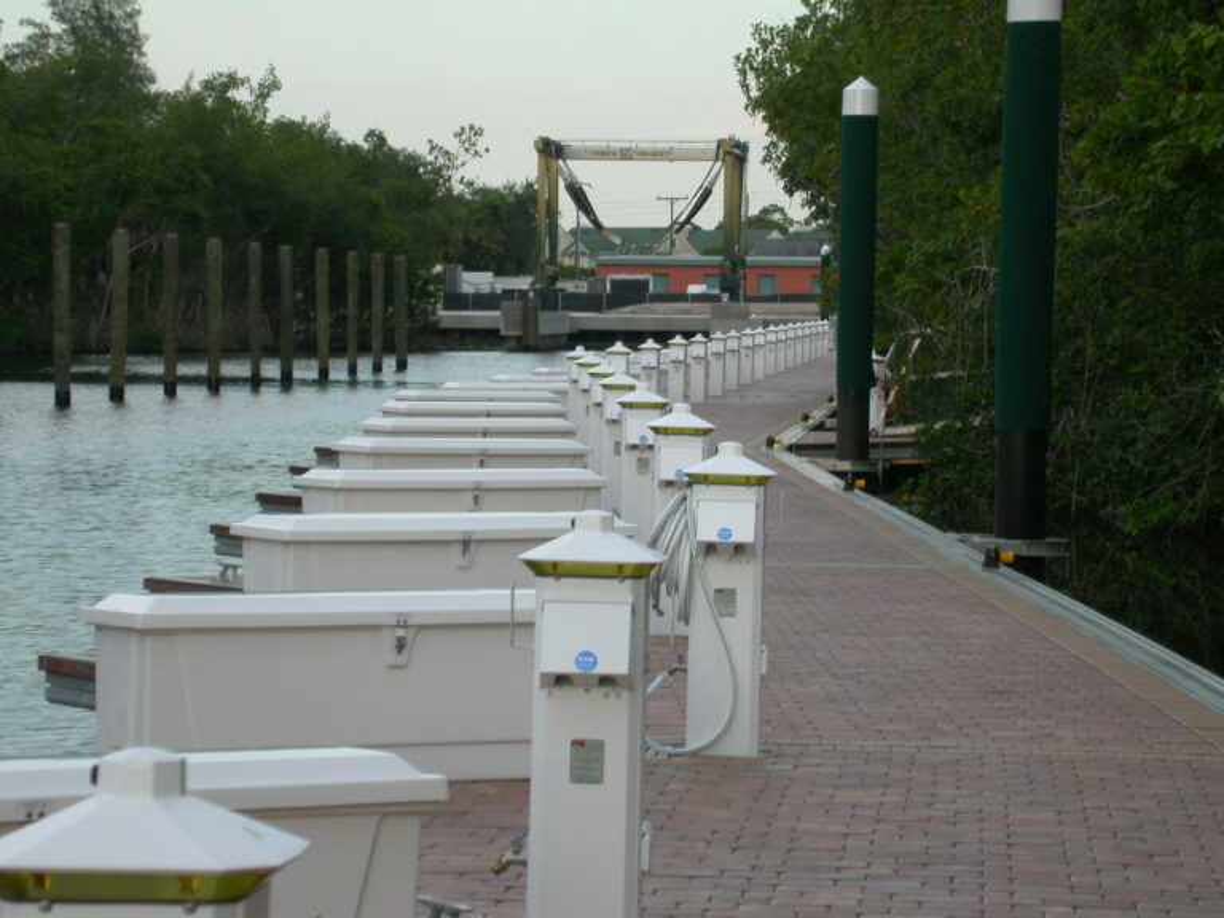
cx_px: 612
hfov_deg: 12.8
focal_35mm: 154
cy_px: 459
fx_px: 5445
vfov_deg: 9.6
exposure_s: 1/180
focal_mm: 32
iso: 100
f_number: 5.1
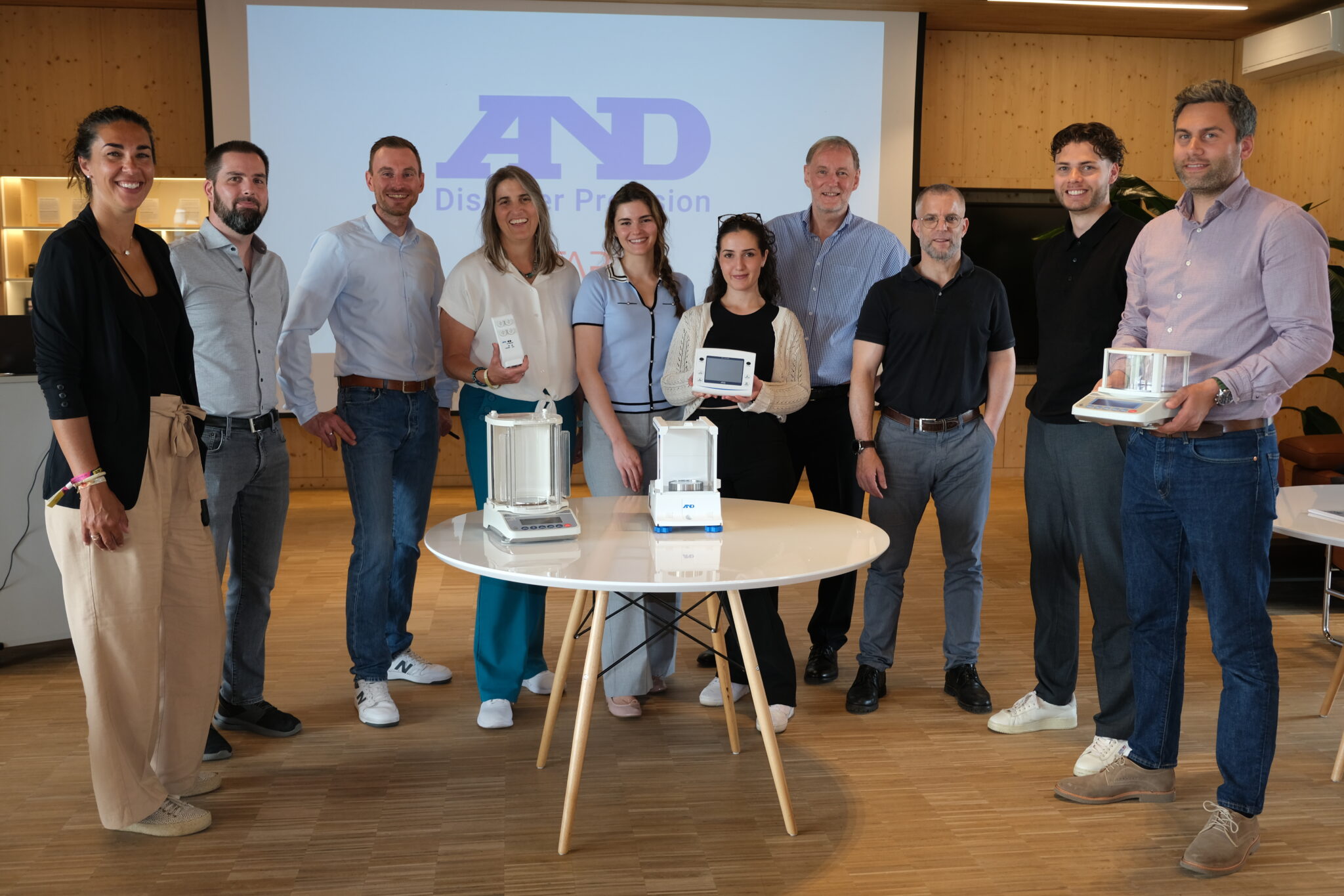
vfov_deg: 37.8
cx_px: 672
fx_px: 1306
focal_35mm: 35
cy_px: 448
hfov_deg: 54.4
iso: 320
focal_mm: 23.3
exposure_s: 1/60
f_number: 3.2
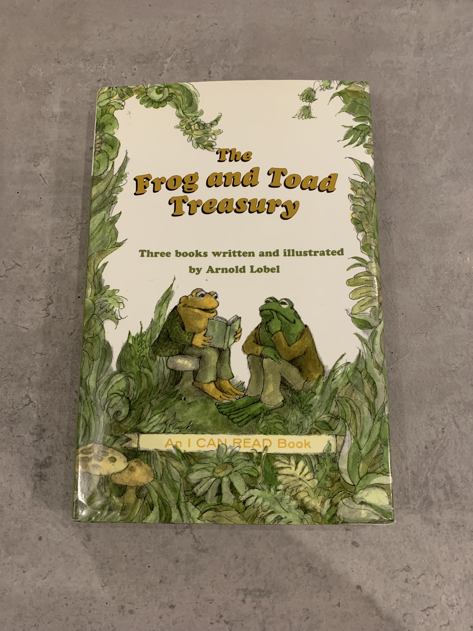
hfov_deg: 53.1
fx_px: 474
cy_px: 316
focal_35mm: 26
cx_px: 236
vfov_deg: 67.3
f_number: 1.8
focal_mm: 4.25
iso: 320
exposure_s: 1/60
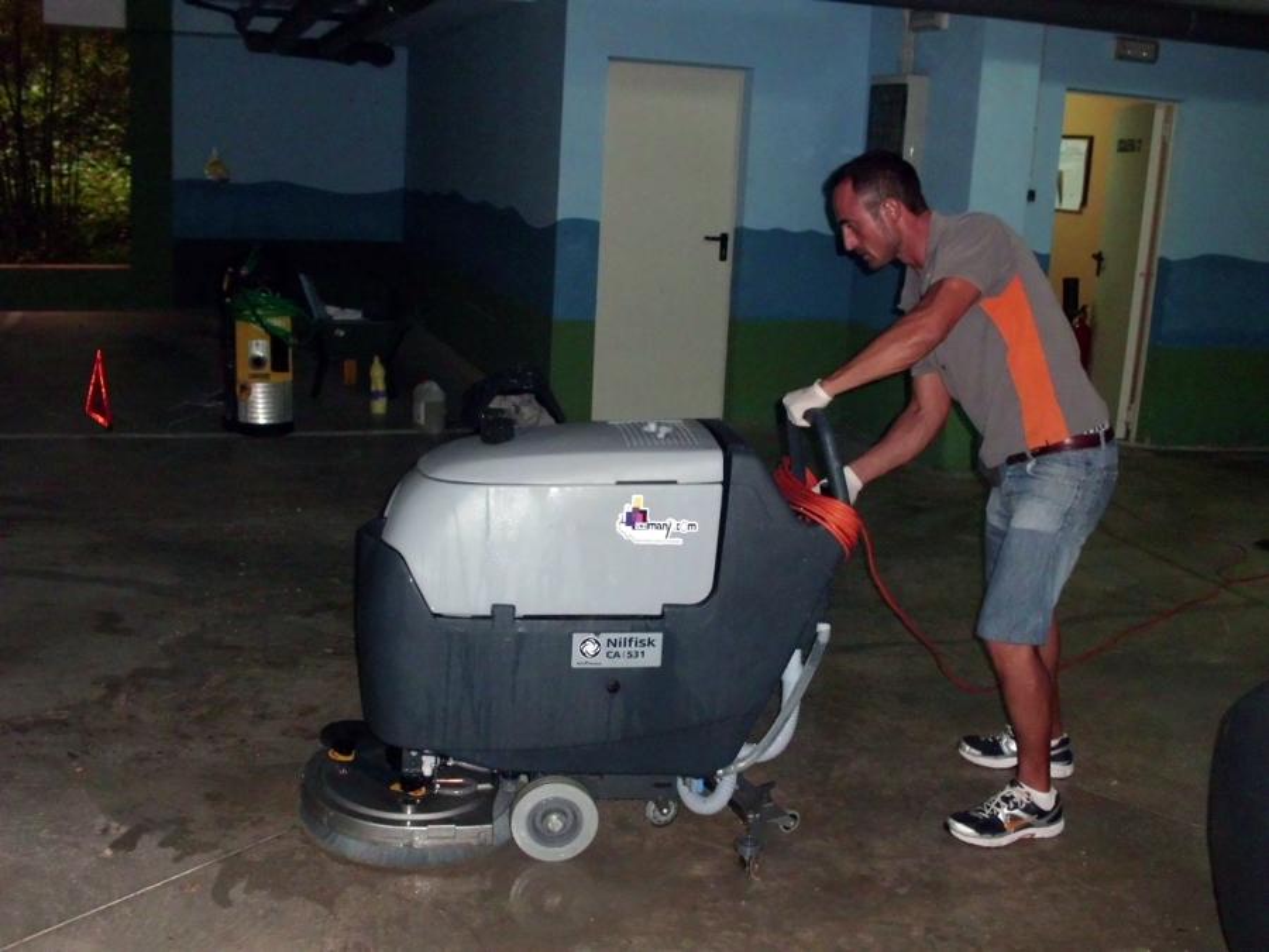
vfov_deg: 39.7
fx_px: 1320
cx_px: 634
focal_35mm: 36
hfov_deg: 51.4
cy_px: 476
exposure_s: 1/60
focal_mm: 6.3
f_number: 2.9
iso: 400
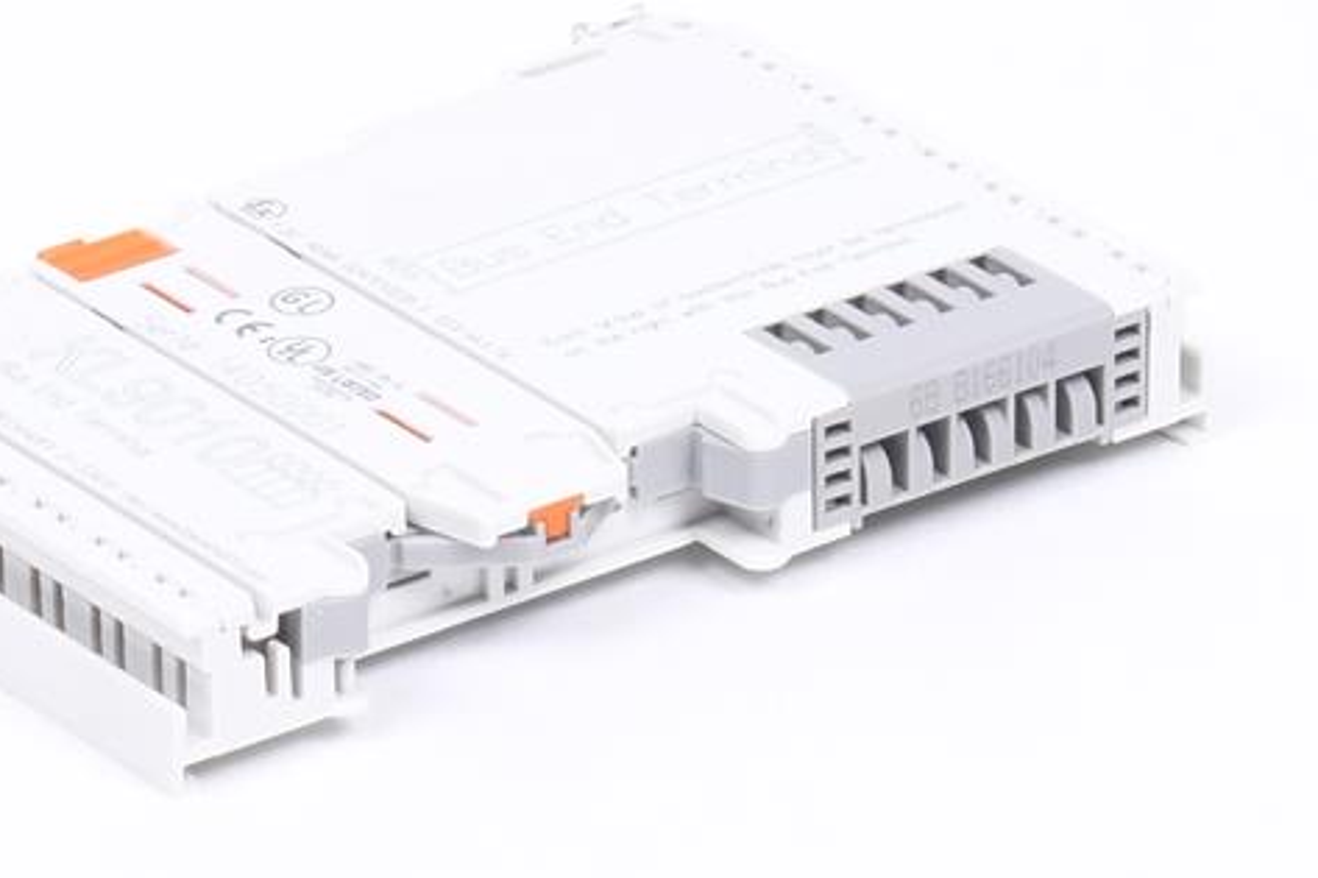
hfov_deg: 19.6
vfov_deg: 13.2
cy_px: 401
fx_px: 3806
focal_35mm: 104
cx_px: 490
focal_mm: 55
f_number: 14
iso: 200
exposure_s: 1/200
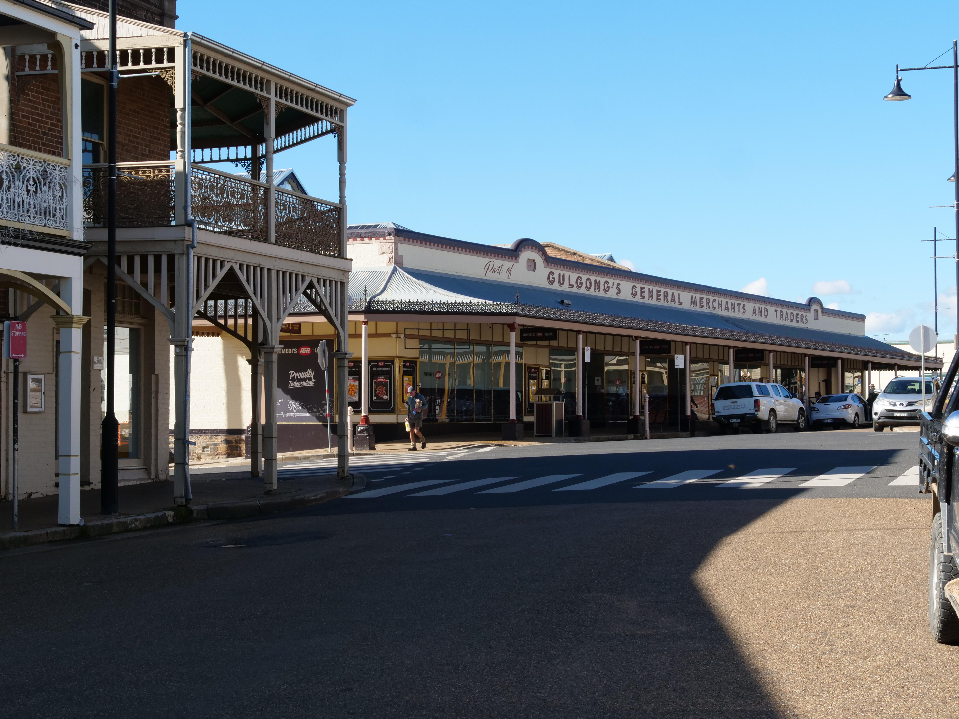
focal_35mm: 60
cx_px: 480
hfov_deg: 32.2
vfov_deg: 24.4
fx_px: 1662
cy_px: 360
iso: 400
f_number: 9
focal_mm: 30
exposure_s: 1/400
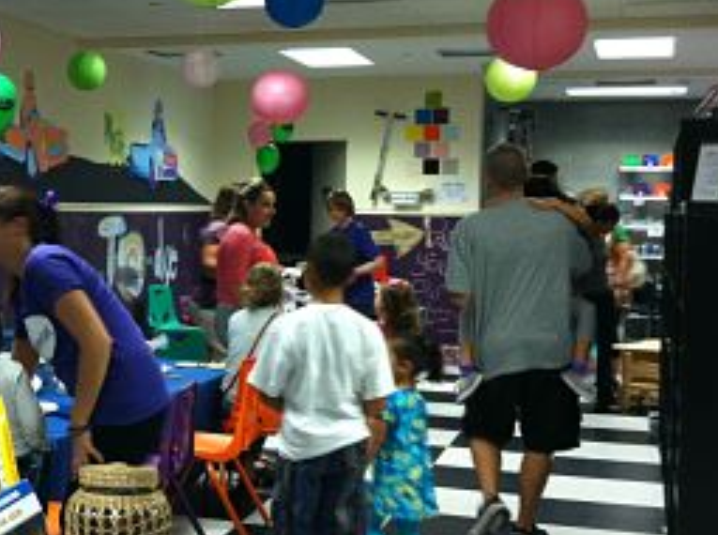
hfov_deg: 28.2
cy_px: 210
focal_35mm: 66
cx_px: 59
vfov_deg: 22.1
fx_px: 1366
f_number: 2.8
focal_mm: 3.85
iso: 160
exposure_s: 1/15
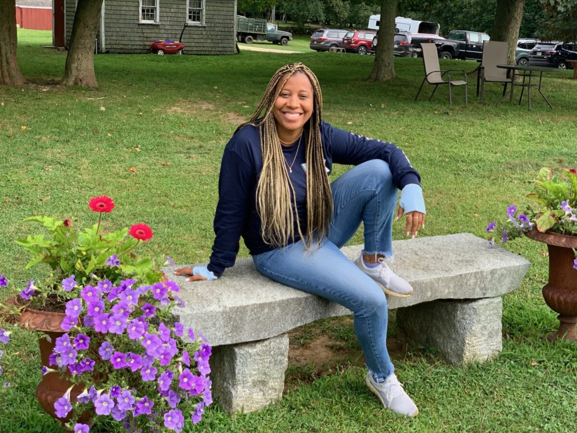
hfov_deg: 36.8
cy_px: 216
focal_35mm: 52
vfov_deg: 28.0
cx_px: 288
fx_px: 867
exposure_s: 1/280
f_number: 2.4
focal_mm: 6
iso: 16
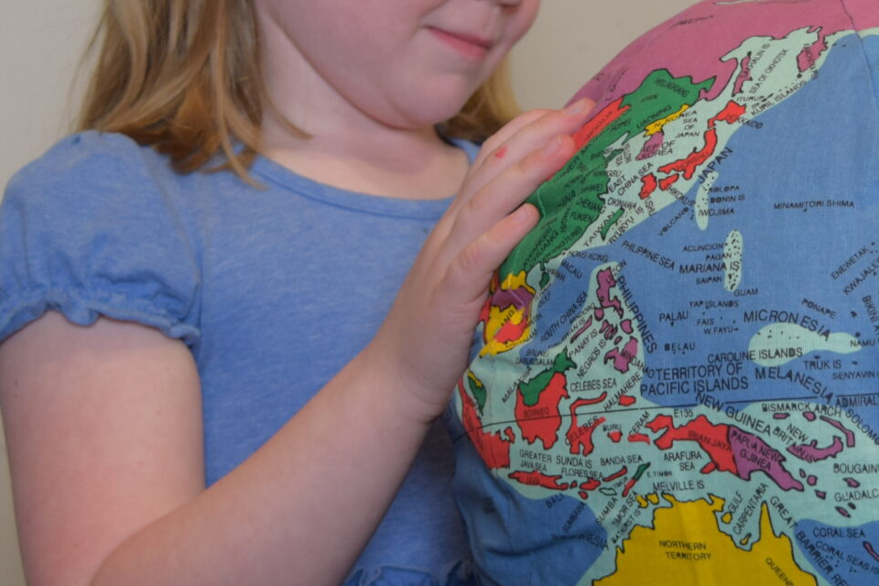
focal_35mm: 104
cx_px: 556
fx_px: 2539
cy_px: 315
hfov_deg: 19.6
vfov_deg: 13.2
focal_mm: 26
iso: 400
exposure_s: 1/40
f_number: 4
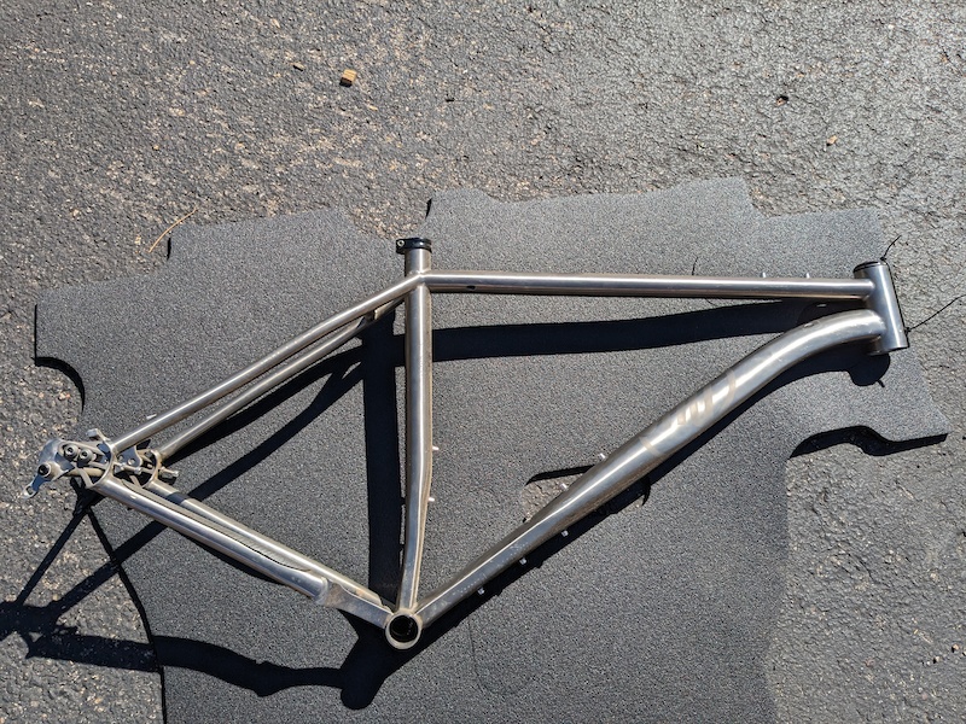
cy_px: 362
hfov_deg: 65.3
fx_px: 753
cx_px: 483
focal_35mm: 27
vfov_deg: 51.4
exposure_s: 1/2924
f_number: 1.73
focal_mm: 4.38
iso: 49
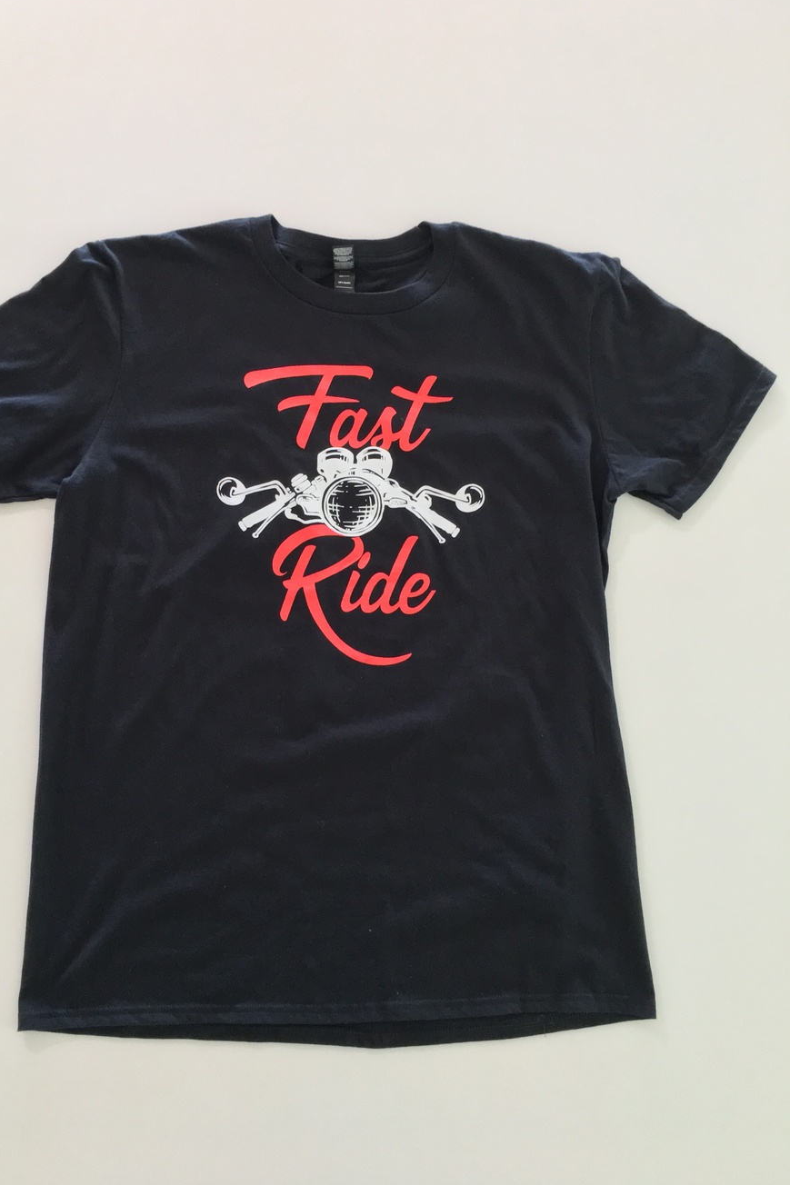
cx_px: 338
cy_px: 588
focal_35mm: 31
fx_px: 1021
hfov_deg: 42.2
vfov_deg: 60.3
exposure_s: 1/30
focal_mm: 4.15
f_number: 2.2
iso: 160
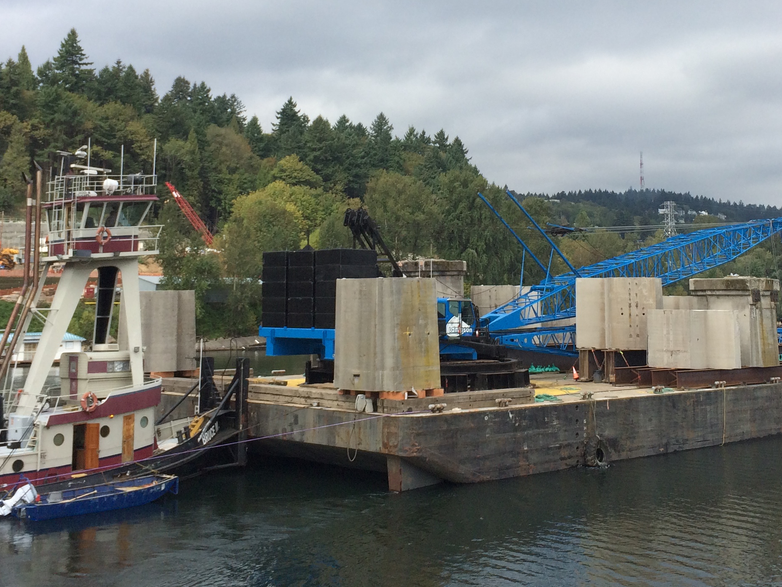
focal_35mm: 51
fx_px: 1152
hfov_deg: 37.5
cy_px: 137
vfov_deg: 28.1
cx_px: 428
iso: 32
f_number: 2.2
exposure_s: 1/1466
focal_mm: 4.15
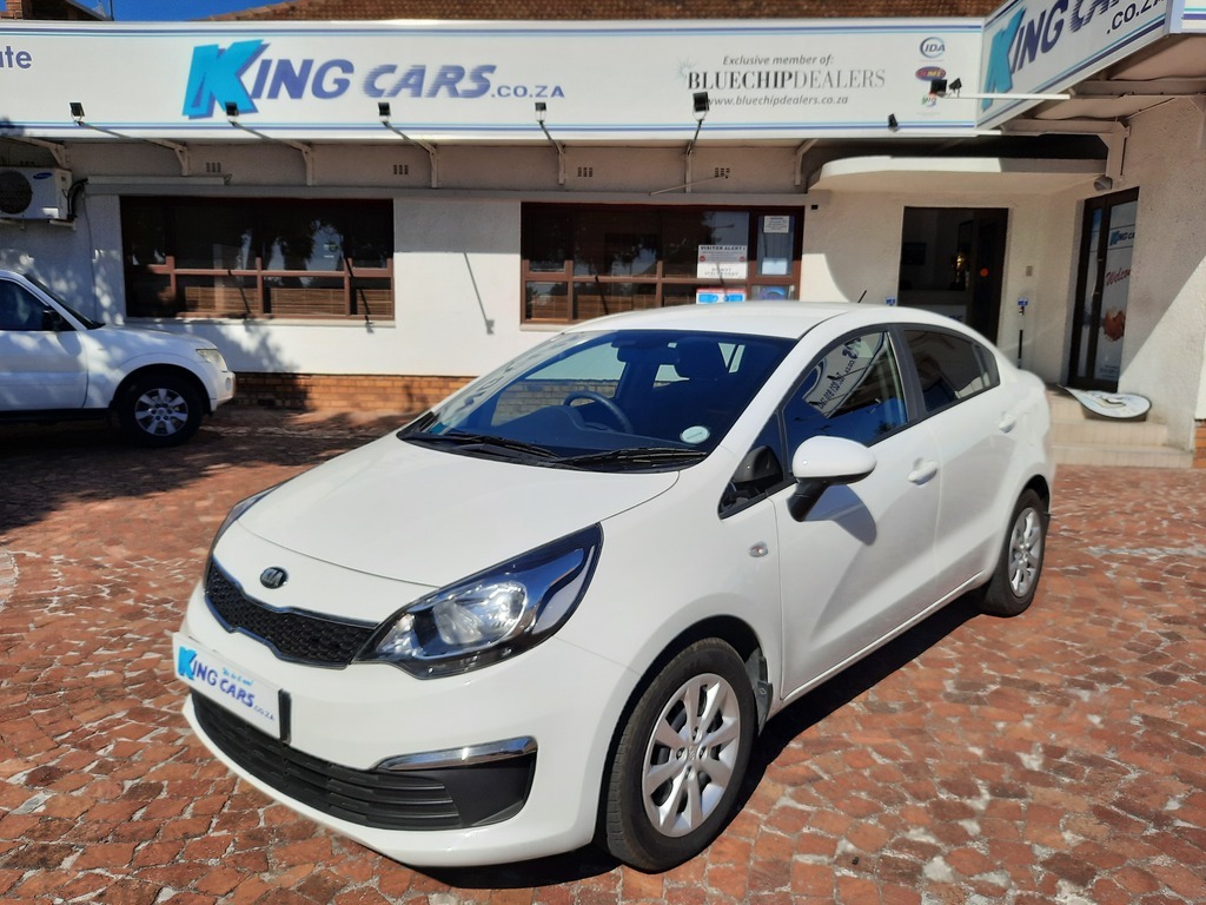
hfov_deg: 69.4
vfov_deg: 54.9
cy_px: 452
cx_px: 603
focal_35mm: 25
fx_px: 871
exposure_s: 1/3195
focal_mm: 4.6
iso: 32
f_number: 2
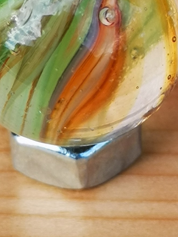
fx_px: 1460
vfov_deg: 9.3
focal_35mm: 213
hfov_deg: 7.0
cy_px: 63
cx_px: 69
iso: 50
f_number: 1.8
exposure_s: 1/319
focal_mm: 5.58
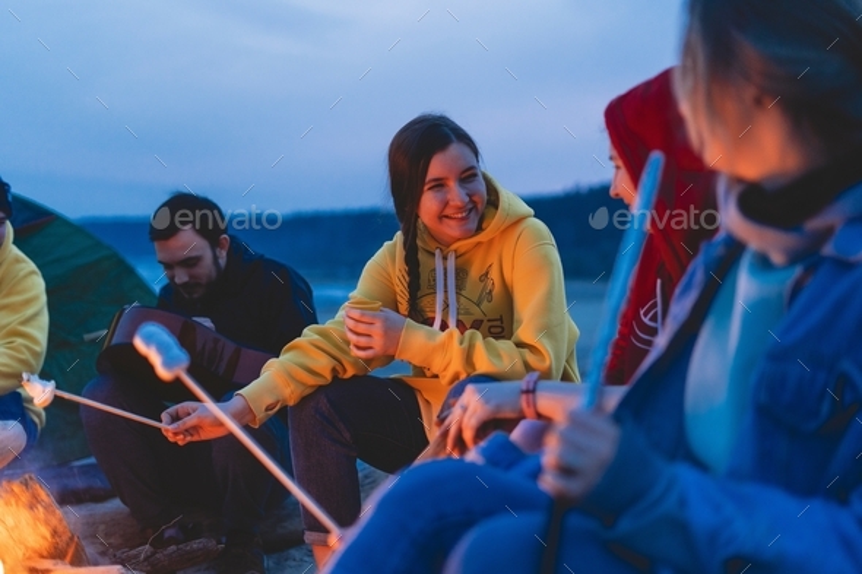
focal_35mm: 50
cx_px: 431
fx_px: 1197
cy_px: 287
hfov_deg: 39.6
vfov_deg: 27.0
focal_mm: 50
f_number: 2
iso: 1600
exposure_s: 1/30
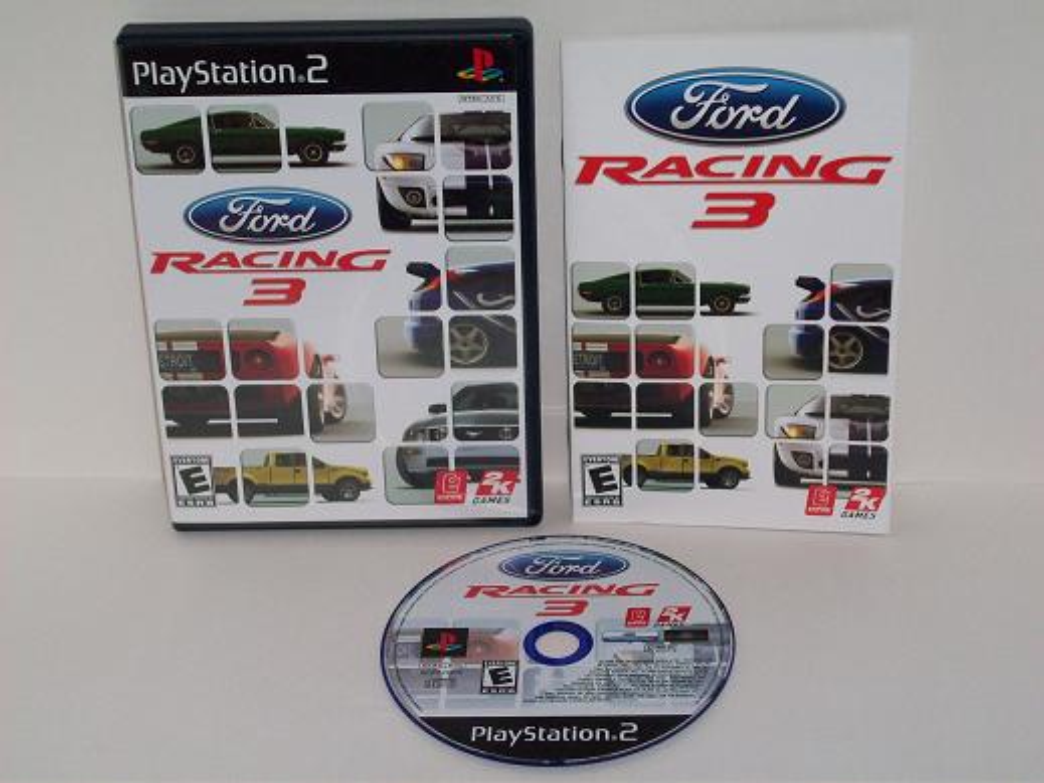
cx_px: 522
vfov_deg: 19.1
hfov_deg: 25.3
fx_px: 2322
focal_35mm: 77
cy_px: 392
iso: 160
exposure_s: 1/71.5
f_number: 4.2
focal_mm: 12.8
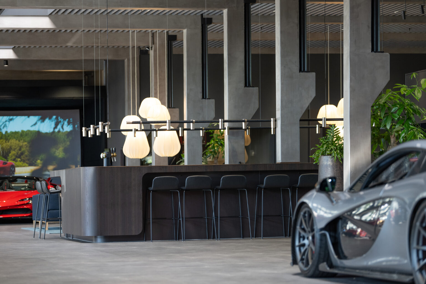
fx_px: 1420
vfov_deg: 11.4
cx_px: 213
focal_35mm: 120
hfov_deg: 17.1
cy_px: 142
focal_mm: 120
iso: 800
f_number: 2.8
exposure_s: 1/160
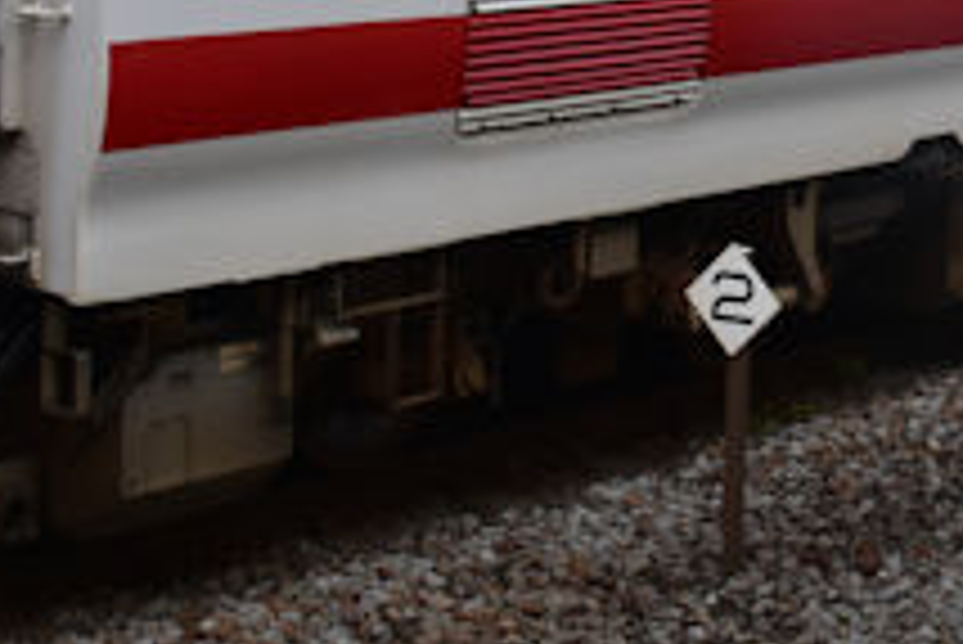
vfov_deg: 12.9
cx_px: 767
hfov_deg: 19.4
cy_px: -68
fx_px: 2784
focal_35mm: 104
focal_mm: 22
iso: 1000
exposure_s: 1/200
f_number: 7.1
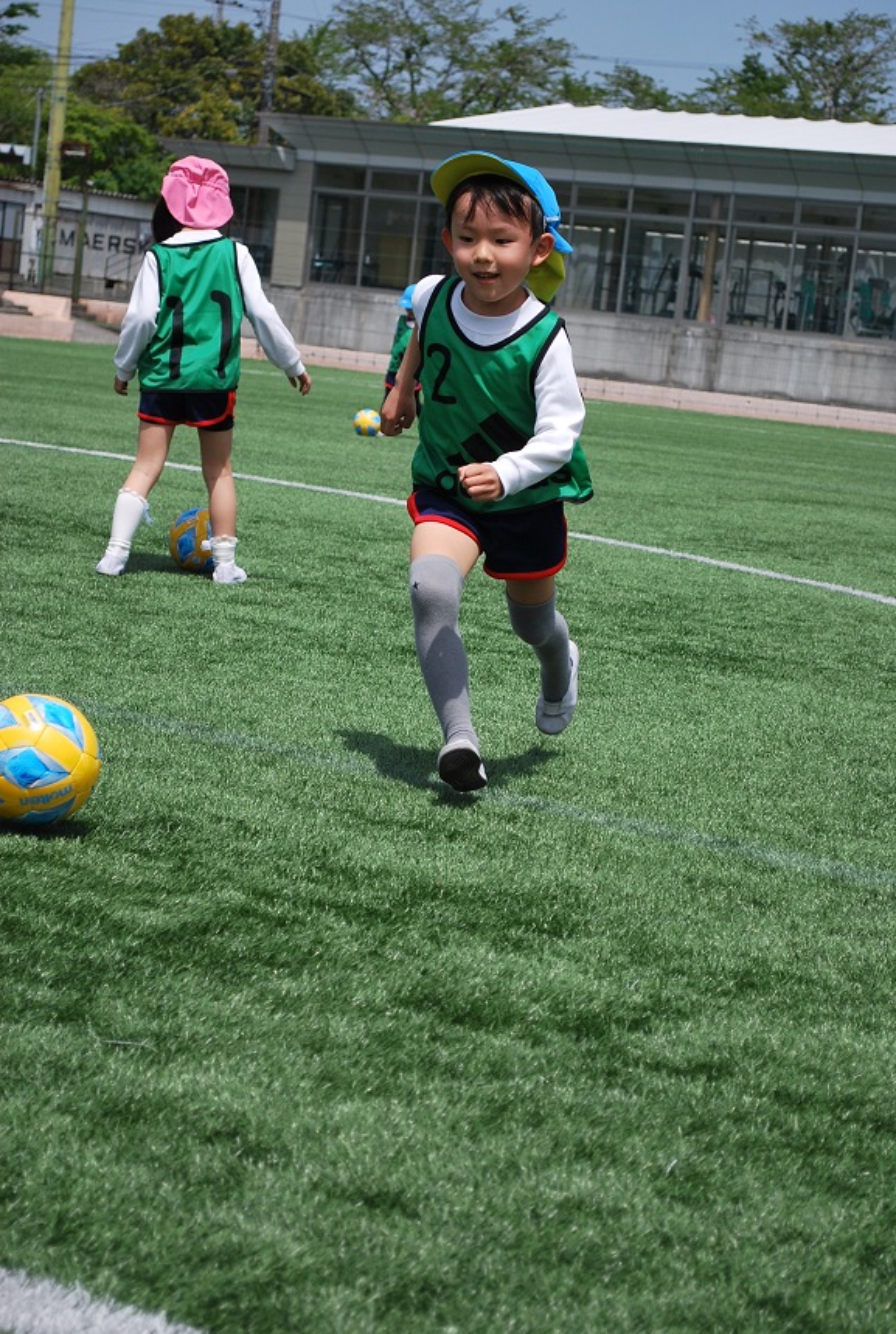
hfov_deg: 16.4
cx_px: 449
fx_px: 3101
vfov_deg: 24.3
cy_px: 673
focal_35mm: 84
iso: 200
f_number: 5.6
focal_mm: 55
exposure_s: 1/1000
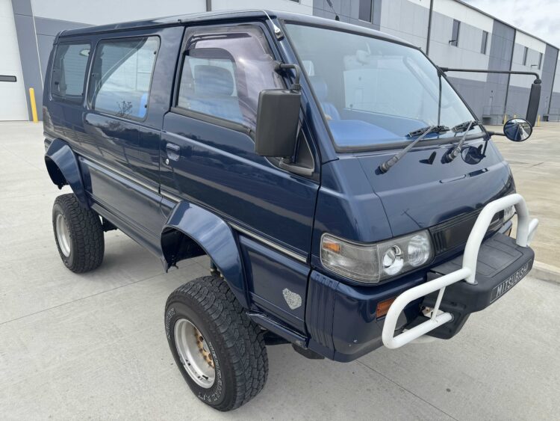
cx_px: 280
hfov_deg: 71.6
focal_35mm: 24
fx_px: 388
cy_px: 210
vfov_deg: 56.8
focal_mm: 6.76
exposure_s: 1/2252
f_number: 1.78
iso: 80
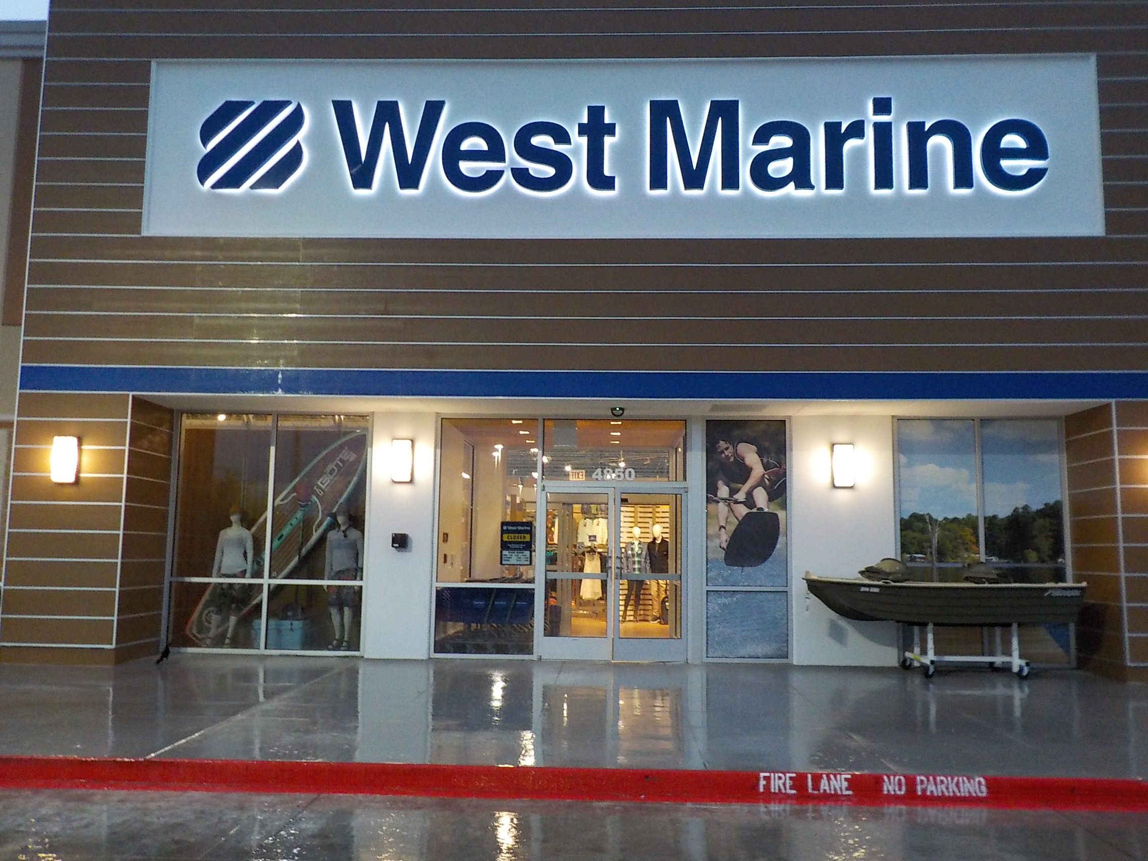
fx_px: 995
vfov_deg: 46.8
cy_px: 430
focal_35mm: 30
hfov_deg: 60.0
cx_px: 574
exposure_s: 1/30
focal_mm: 4.1
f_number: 3.3
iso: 360
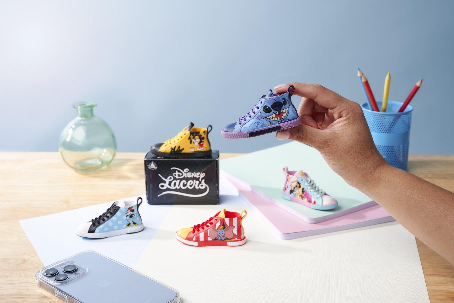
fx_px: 631
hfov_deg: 39.6
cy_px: 152
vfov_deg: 27.0
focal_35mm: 50
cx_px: 227
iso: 80
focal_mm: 50
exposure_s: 1/125
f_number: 10
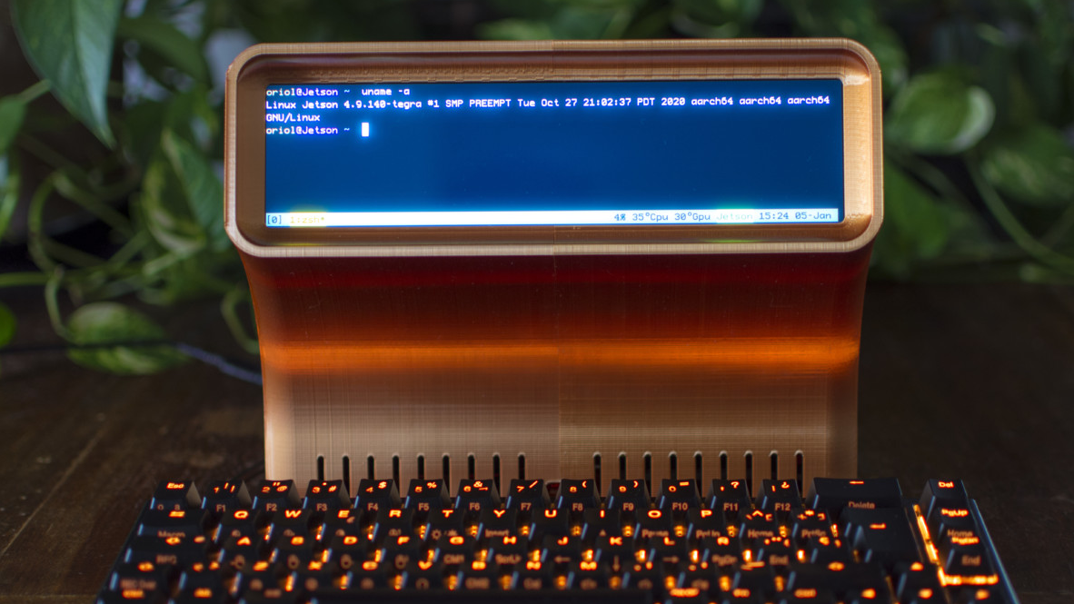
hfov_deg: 35.1
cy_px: 342
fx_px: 1696
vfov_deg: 20.2
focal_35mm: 60
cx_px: 581
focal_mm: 35
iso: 250
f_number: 1.8
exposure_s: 1/4
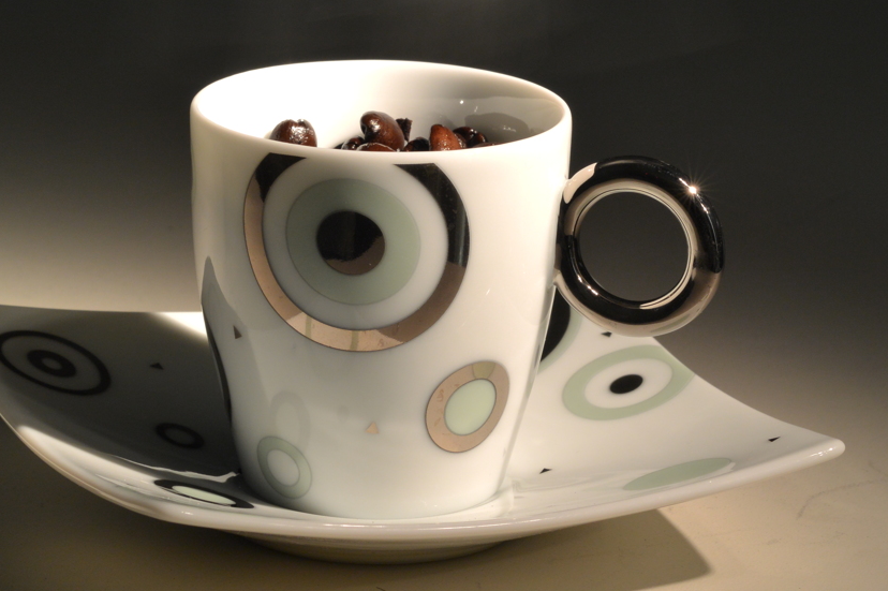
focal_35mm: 167
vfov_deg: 8.2
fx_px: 4117
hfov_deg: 12.3
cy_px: 267
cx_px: 375
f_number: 11
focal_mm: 50
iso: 160
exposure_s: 15
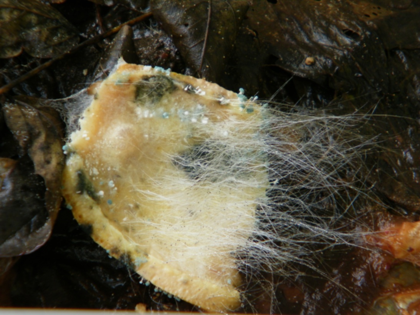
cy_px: 158
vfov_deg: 5.3
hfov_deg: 7.0
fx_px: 3422
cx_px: 210
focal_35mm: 282
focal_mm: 50.4
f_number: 5.4
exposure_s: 1/50
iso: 80
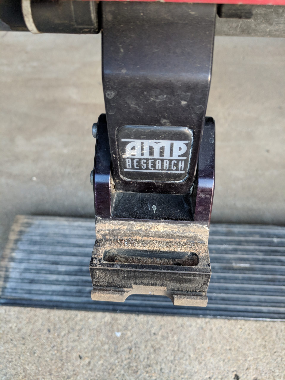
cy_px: 190
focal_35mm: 26
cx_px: 142
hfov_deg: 53.1
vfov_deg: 67.3
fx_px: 285
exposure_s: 1/60
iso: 227
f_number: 2
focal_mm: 4.67
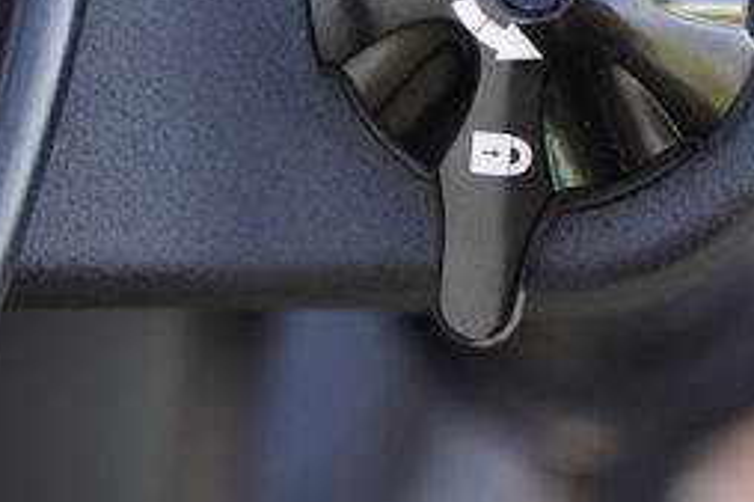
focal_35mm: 212
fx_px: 4437
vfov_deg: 6.5
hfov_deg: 9.7
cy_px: 120
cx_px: 522
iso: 250
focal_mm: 70
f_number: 5.6
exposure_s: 1/80
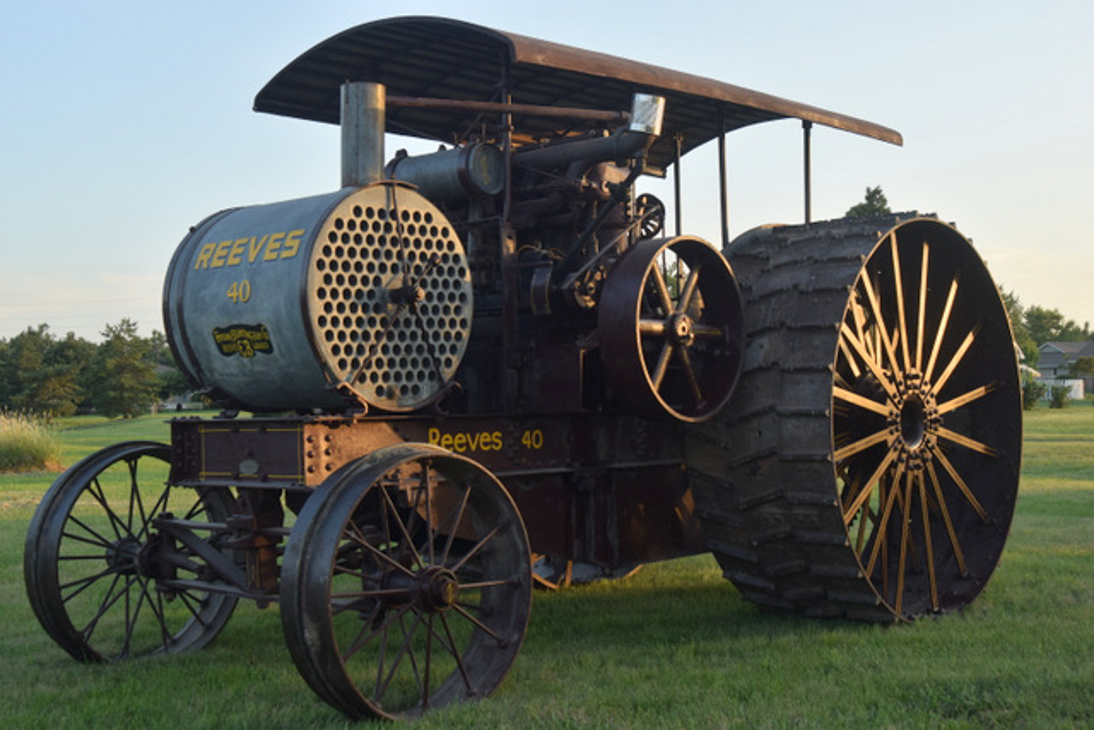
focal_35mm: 45
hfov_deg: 43.6
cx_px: 547
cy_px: 365
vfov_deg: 29.9
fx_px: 1368
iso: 200
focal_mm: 30
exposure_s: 1/125
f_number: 6.3
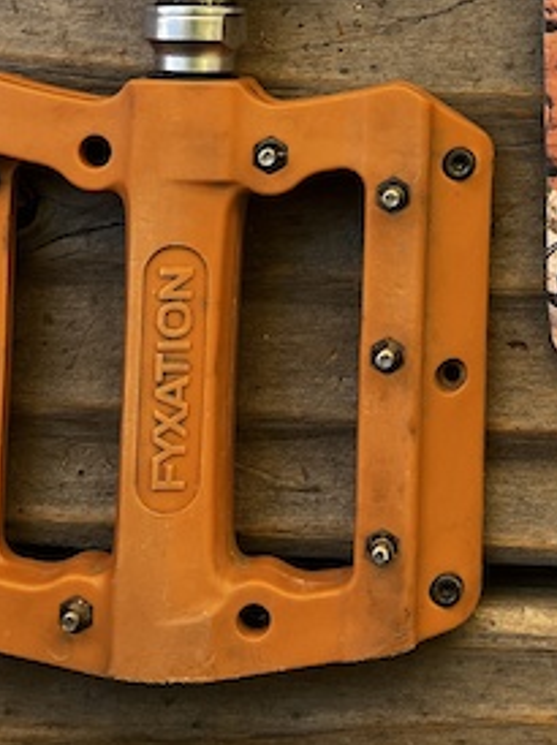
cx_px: 500
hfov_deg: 19.0
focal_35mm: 76
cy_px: -95
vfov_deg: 23.9
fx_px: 1633
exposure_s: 1/121
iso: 64
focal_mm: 5.7
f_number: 1.5
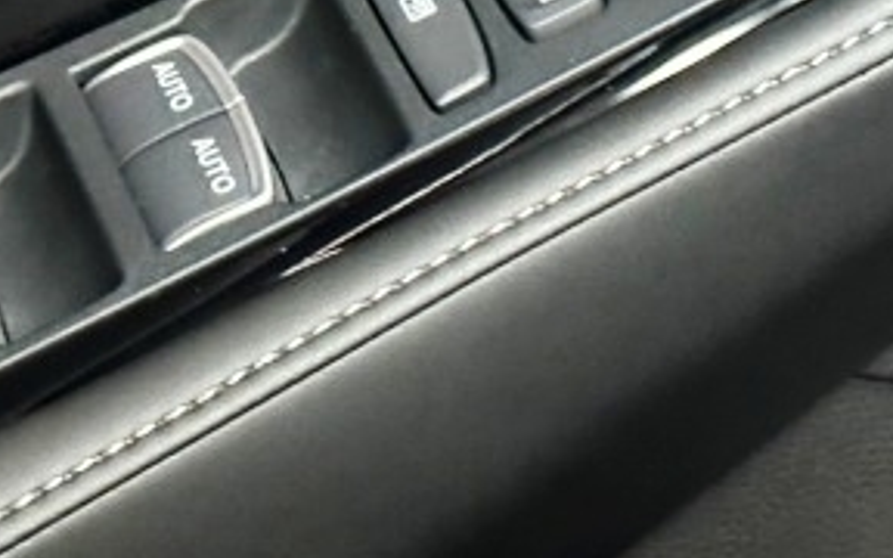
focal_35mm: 181
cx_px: 468
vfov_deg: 7.1
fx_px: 4405
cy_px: -428
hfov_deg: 11.6
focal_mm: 6.86
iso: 500
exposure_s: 1/30
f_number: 1.78
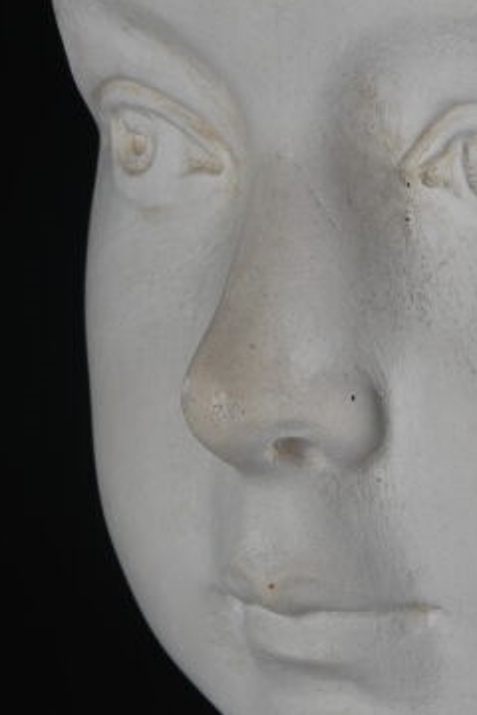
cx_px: 453
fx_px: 10374
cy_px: 238
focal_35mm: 522
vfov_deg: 3.9
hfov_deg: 2.6
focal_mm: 116
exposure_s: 1/250
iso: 100
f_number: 14
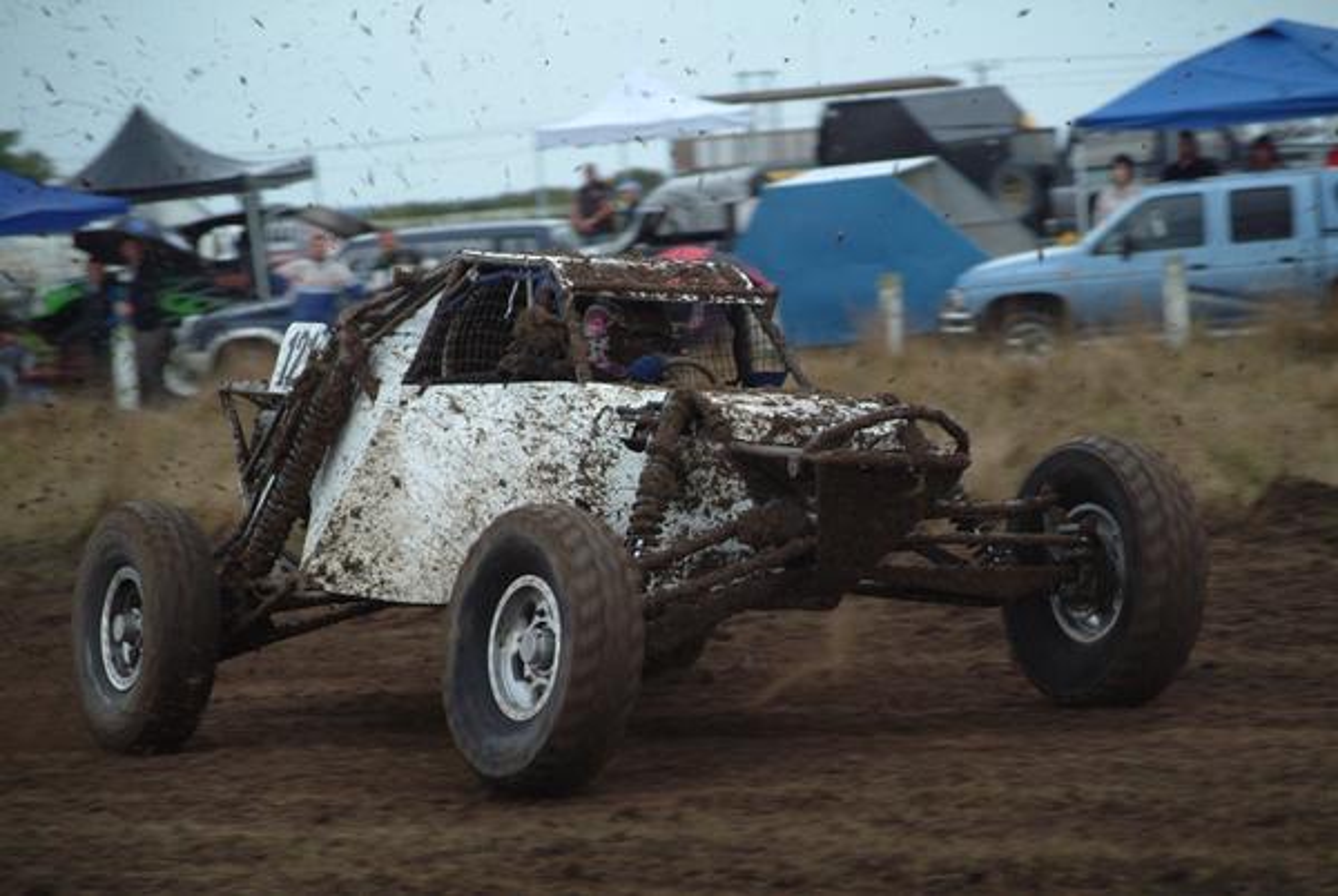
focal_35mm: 146
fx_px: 5416
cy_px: 448
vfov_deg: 9.5
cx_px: 669
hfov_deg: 14.1
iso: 800
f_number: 4.5
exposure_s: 1/250
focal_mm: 97
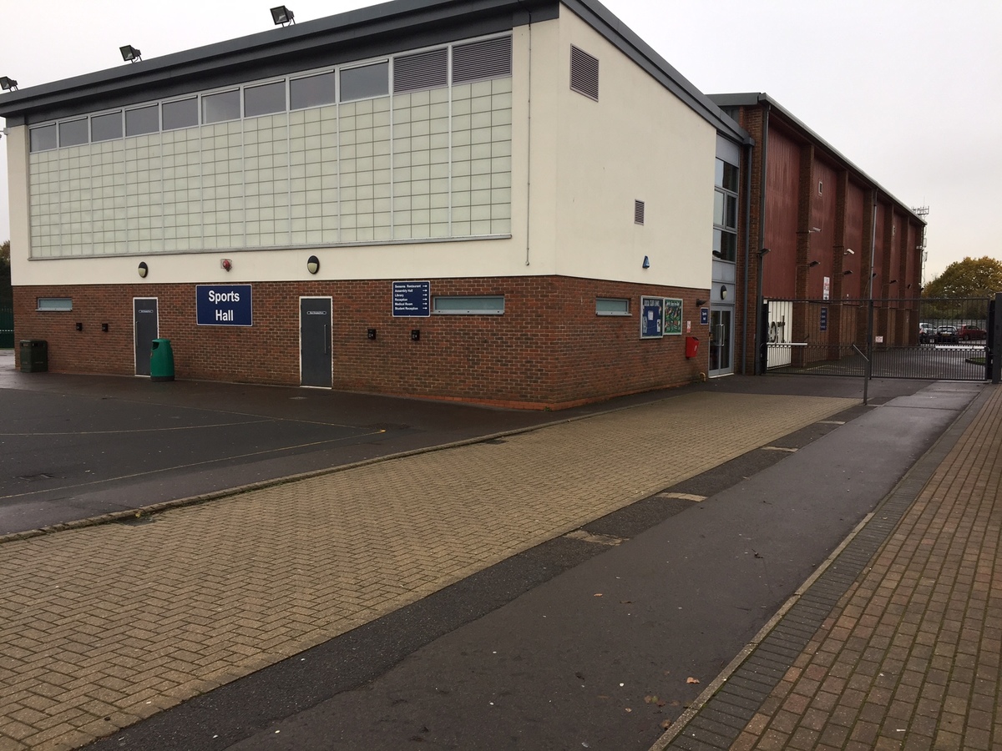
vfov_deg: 48.2
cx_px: 501
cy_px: 376
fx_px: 839
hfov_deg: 61.7
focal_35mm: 29
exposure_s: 1/100
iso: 32
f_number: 2.2
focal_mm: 4.15
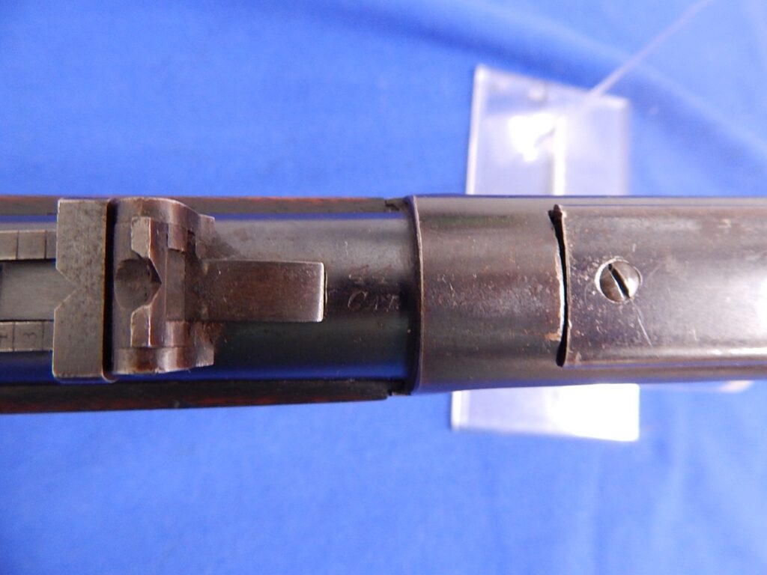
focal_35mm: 22
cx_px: 384
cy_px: 288
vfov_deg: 61.1
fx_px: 487
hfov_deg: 76.4
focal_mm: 4
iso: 400
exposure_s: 1/8
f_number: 3
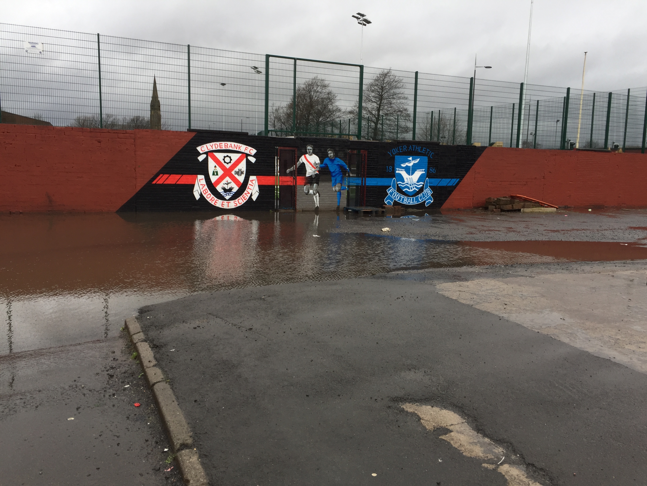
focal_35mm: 29
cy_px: 243
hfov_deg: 61.7
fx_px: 542
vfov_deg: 48.2
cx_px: 324
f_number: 2.2
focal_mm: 4.15
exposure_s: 1/241
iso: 32
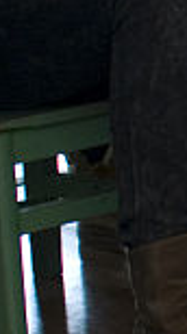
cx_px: 1159
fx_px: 2615
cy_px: -142
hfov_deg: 3.5
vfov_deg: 7.2
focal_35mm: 295
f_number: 3.2
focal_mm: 24
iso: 200
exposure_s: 1/20
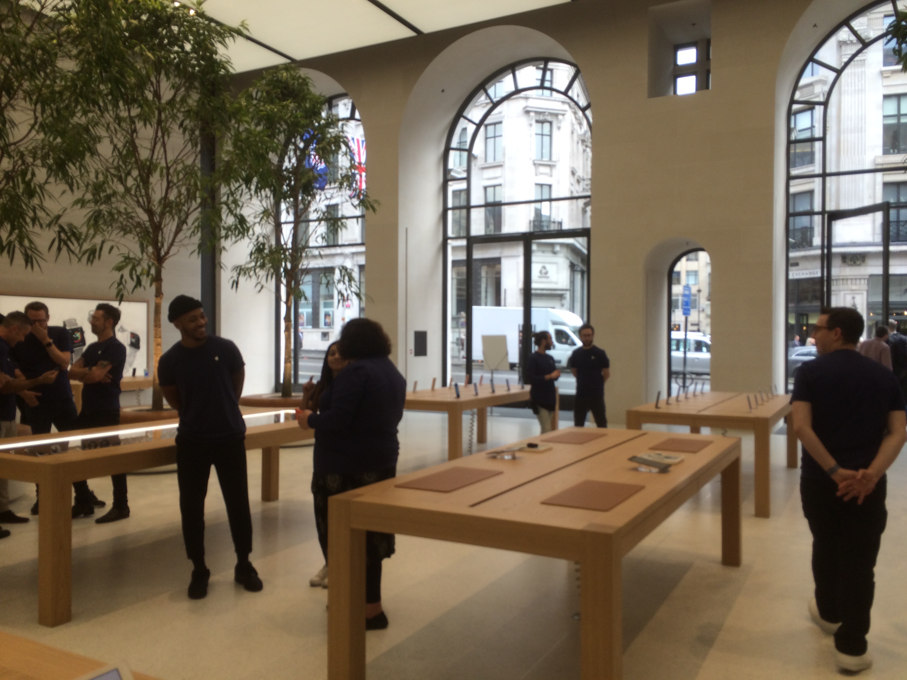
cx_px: 454
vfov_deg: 48.2
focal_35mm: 29
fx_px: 760
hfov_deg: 61.7
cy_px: 340
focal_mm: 4.15
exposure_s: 1/108
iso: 32
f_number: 2.2
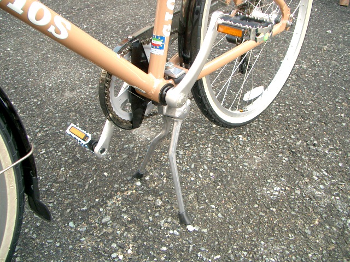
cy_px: 131
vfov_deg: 40.7
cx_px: 175
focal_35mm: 35
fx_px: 354
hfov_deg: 52.6
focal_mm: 5.8
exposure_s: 1/60
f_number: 2.6
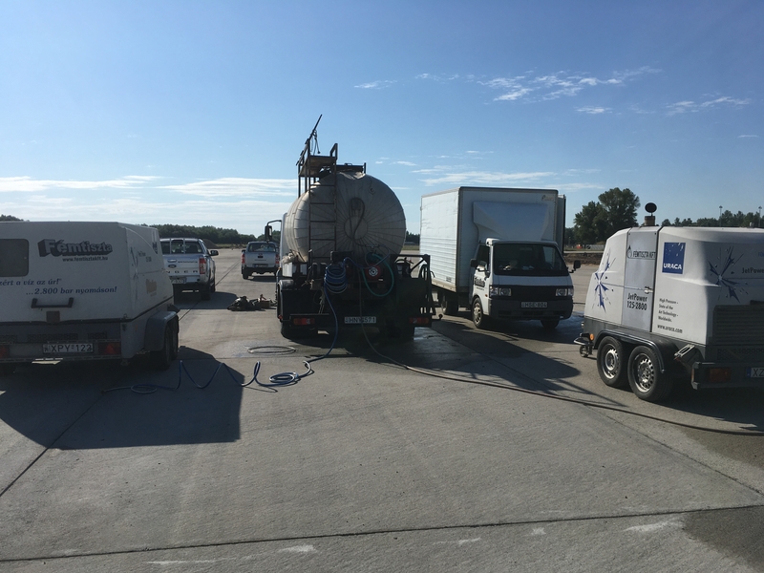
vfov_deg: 48.2
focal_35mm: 29
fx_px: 640
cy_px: 286
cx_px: 382
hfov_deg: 61.7
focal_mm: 4.15
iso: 25
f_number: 2.2
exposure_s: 1/3497
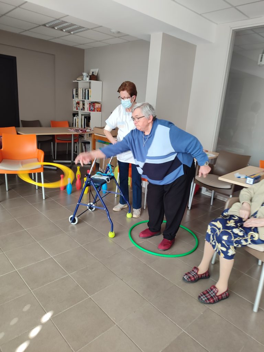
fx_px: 244
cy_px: 176
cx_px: 132
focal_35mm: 24
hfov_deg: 56.8
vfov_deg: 71.6
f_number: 1.89
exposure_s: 1/50
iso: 185
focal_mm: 5.89
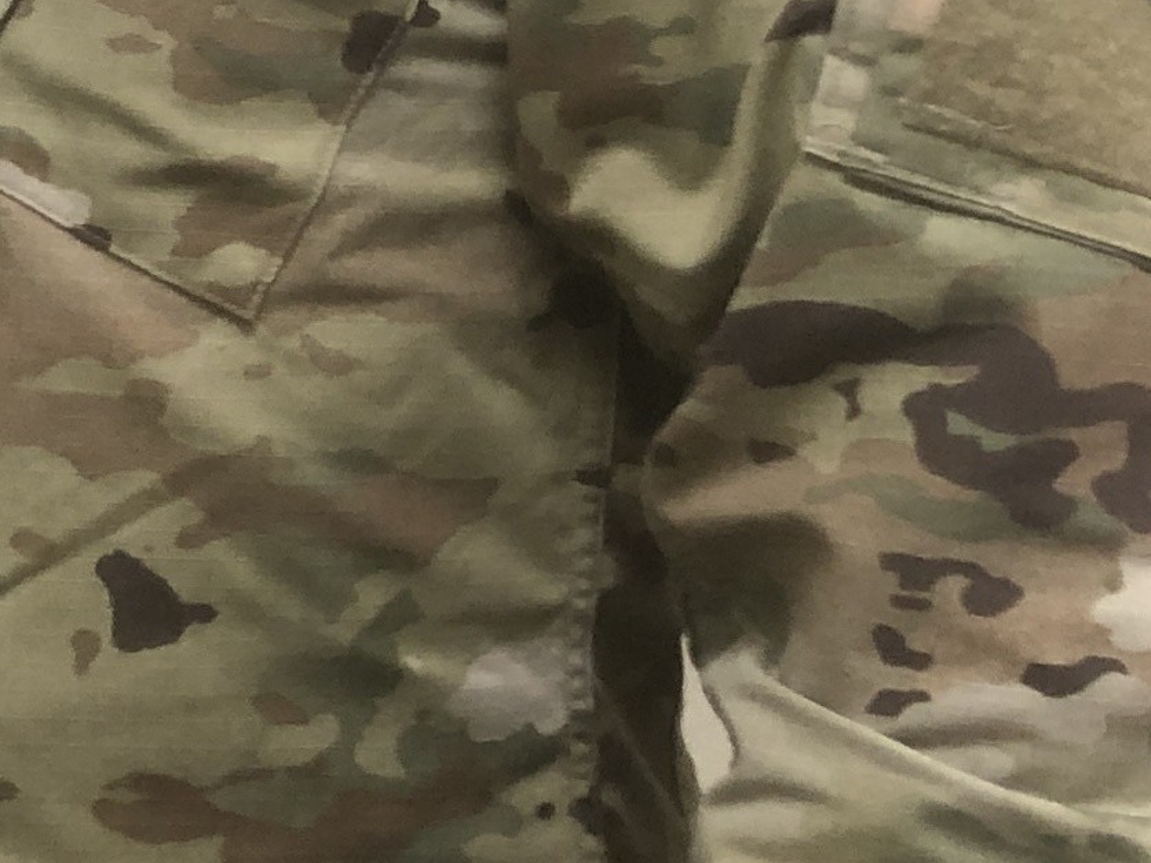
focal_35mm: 135
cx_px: -1388
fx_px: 4489
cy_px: -202
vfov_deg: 10.8
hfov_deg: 12.3
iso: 40
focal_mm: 3.99
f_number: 1.8
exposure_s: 1/15
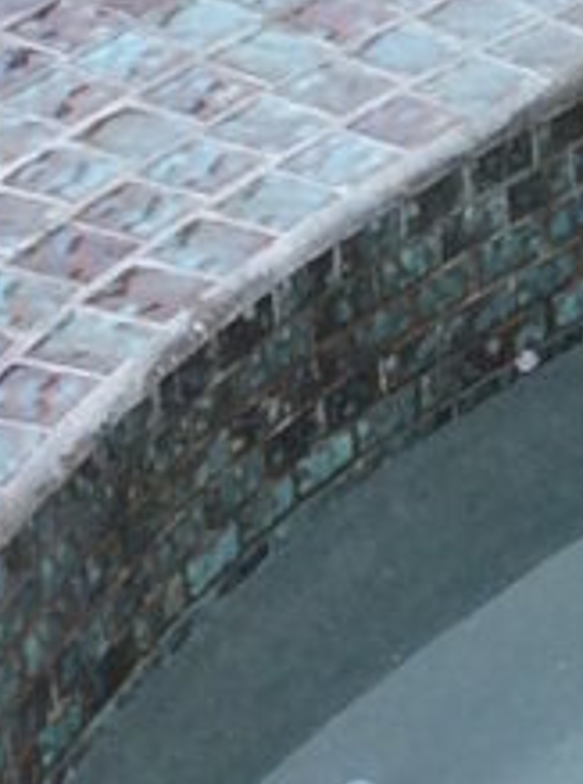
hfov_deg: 5.6
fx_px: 5664
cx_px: 1635
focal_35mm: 251
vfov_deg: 7.9
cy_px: 587
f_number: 2.4
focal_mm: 3.3
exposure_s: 1/566
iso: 32
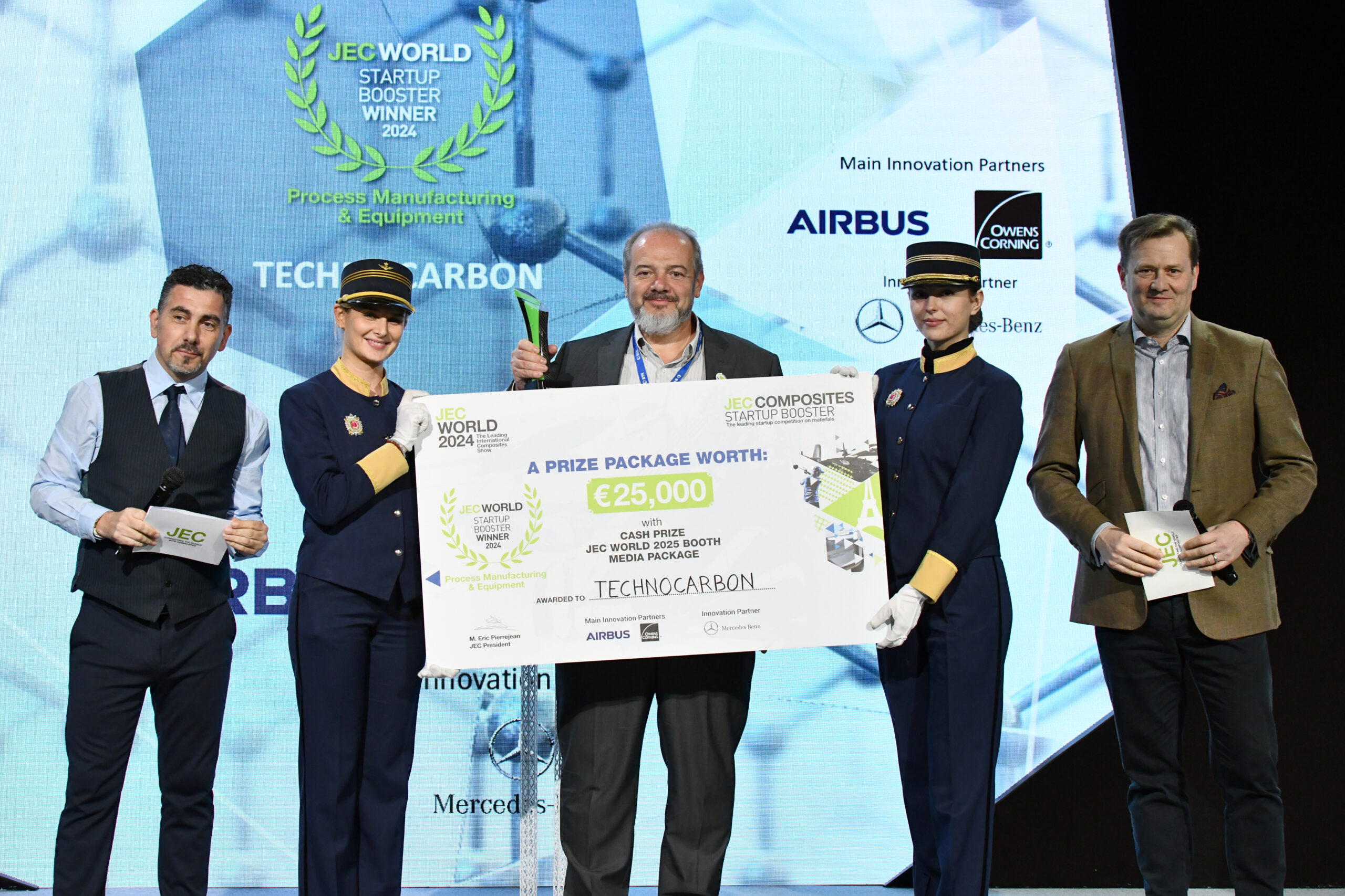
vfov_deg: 19.5
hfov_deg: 28.8
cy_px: 448
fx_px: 2615
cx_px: 672
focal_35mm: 70
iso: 3200
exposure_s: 1/250
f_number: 5.6
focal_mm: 70
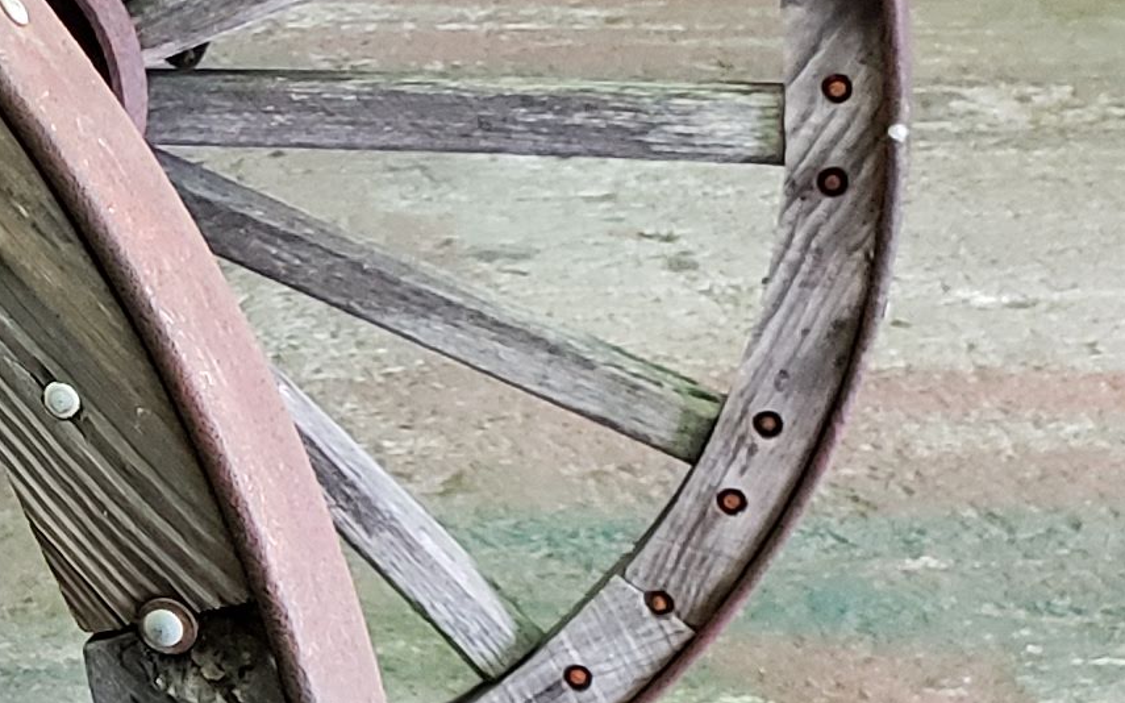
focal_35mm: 130
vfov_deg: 10.1
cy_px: 254
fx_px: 3985
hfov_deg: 14.3
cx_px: -849
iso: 250
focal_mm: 4.3
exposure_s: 1/30
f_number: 1.5
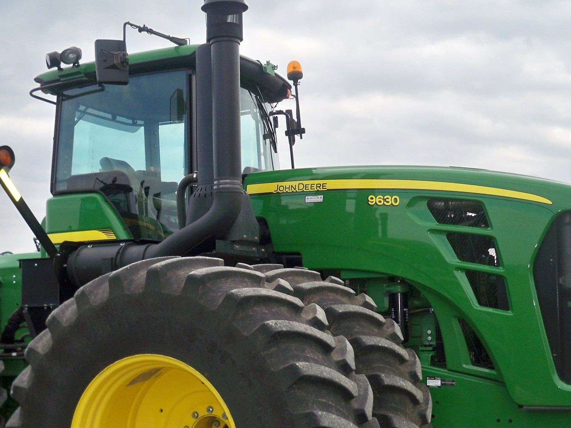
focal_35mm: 53
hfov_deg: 36.0
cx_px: 225
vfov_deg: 27.4
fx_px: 874
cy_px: 280
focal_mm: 6.3
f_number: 3.1
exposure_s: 1/400
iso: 100
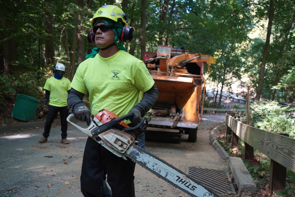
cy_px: 98
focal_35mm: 35
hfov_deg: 54.4
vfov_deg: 37.9
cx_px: 148
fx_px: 287
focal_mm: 35
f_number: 4
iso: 1000
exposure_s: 1/160
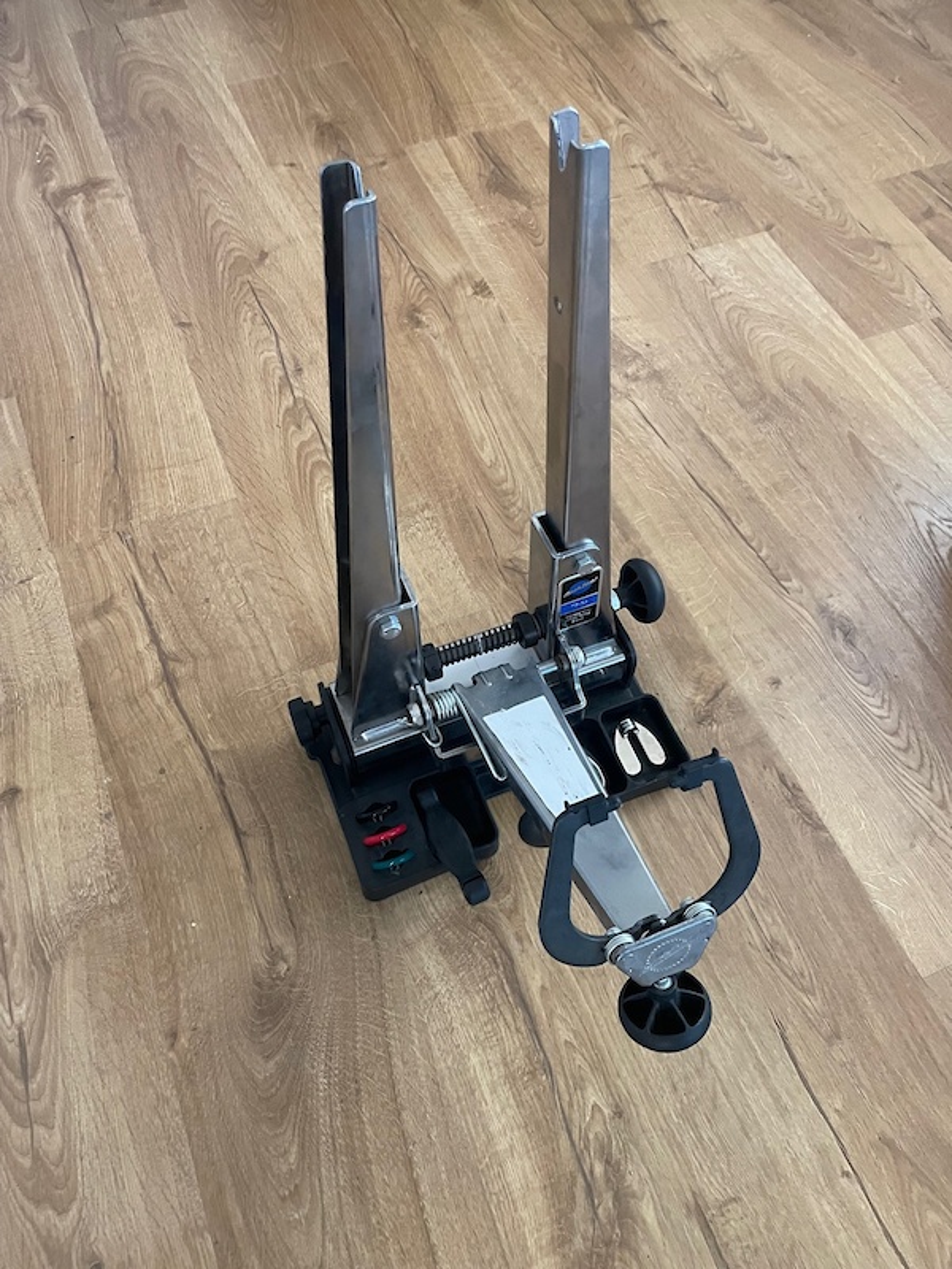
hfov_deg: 53.1
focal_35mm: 26
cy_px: 634
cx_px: 476
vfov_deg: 67.3
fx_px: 953
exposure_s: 1/49
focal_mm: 4.2
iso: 500
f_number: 1.6
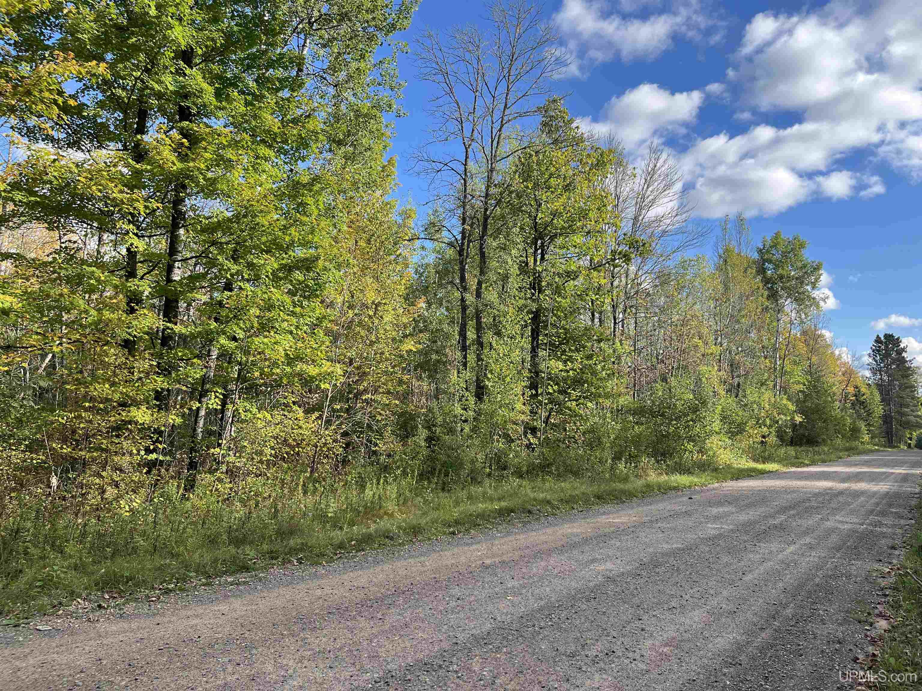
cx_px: 461
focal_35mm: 26
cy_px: 346
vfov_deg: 53.1
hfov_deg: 67.3
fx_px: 693
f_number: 1.6
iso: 50
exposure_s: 1/1129
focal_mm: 5.1
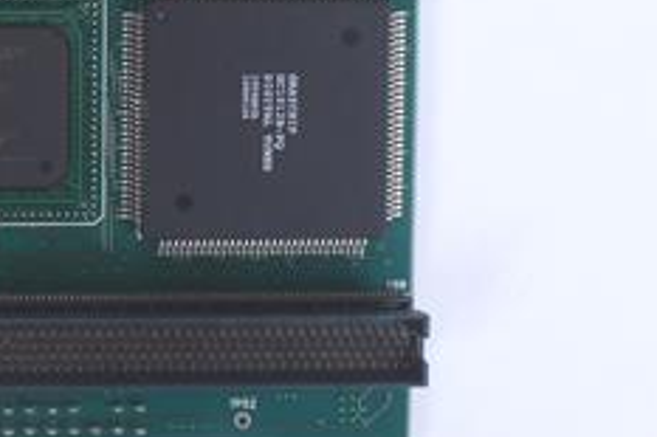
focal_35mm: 80
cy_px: 3
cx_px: -87
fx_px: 1459
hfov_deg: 23.6
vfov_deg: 16.7
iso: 200
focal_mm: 21
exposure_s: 1/200
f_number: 16
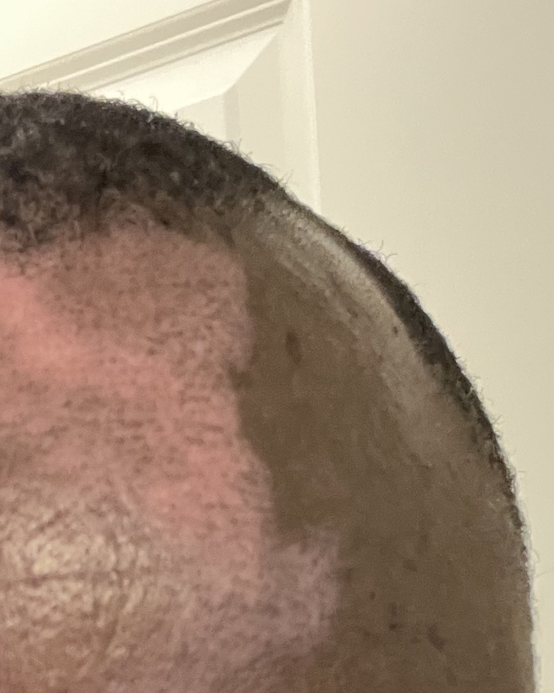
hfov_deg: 21.6
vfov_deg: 25.2
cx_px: 52
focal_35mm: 69
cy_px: 796
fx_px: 1415
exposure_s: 1/17
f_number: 2.2
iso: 640
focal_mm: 2.71
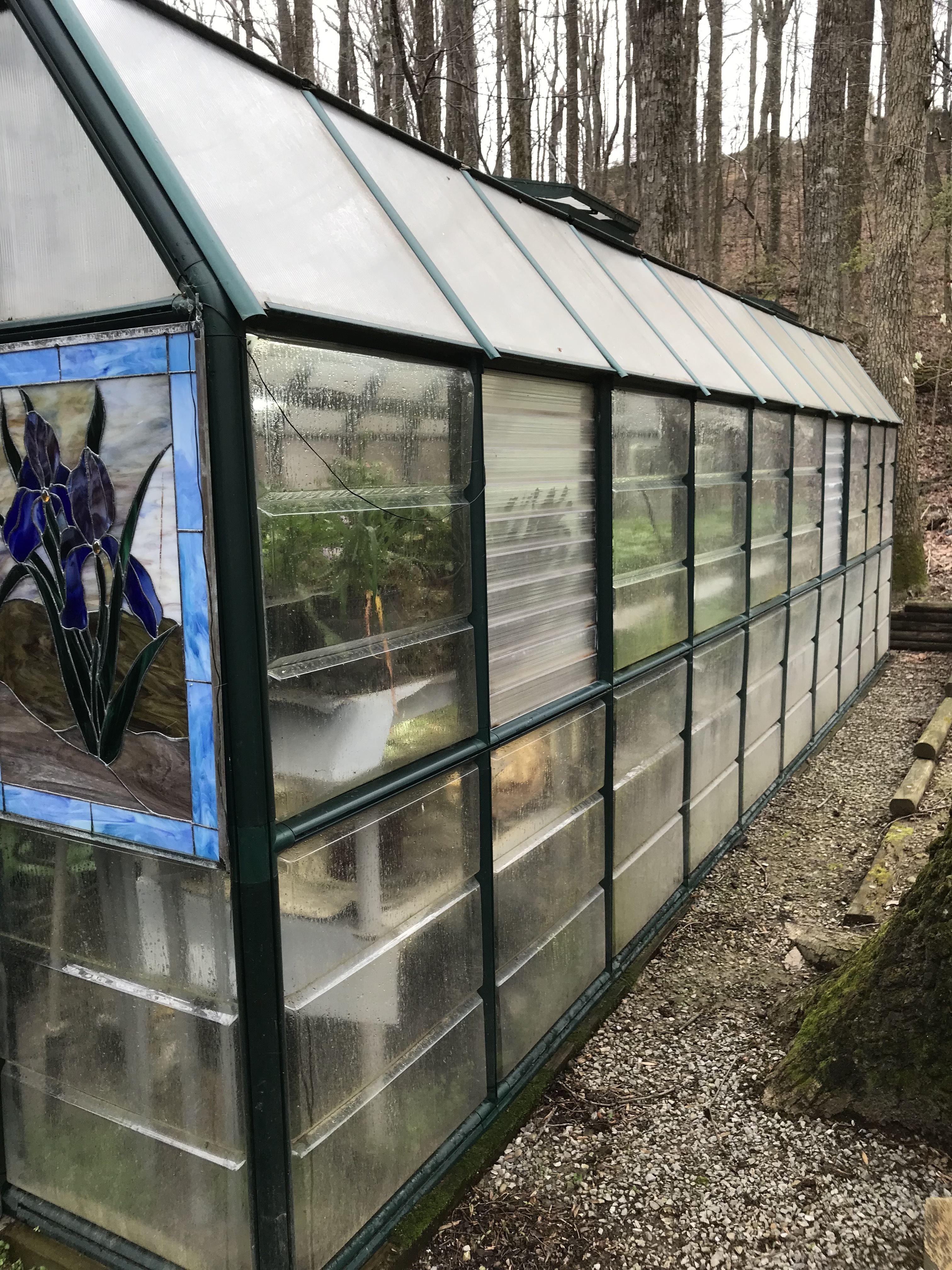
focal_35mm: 28
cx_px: 476
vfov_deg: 63.4
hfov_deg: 49.7
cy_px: 635
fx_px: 1027
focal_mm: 3.99
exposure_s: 1/225
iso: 20
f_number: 1.8
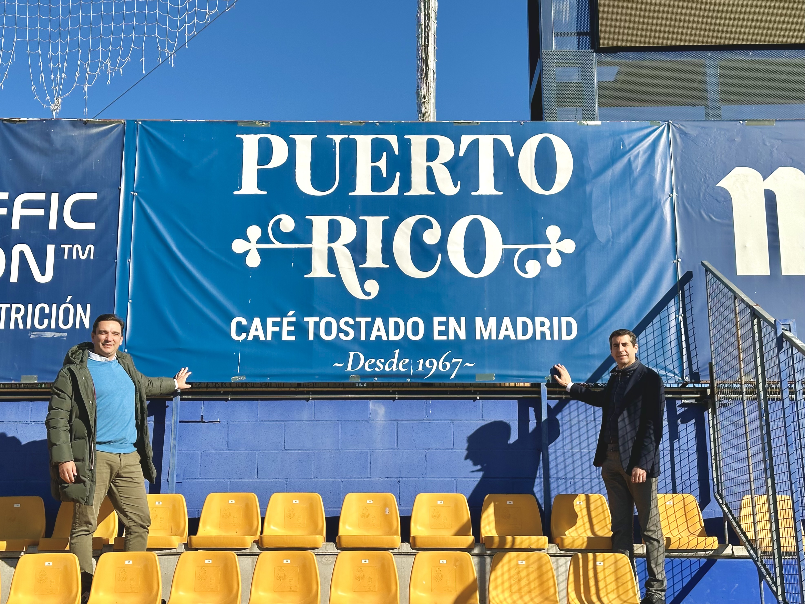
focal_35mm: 48
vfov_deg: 30.3
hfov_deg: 39.7
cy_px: 302
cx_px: 402
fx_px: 1116
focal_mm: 6.86
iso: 64
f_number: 1.78
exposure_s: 1/5000
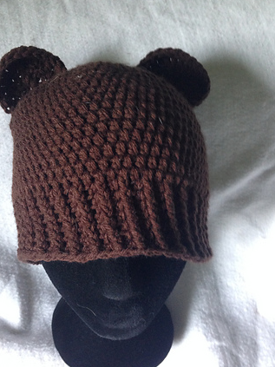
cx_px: 124
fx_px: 413
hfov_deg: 36.8
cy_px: 197
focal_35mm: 39
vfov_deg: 47.8
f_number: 2.4
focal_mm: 4.12
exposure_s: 1/20
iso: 200
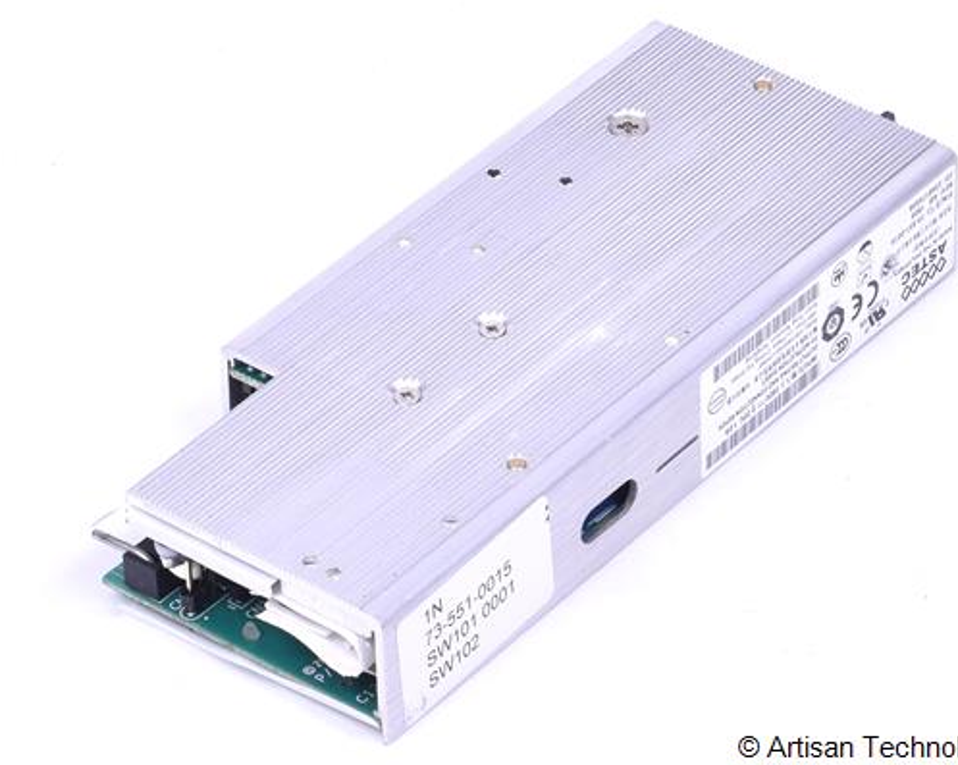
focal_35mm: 85
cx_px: 534
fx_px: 2409
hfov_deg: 22.5
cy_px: 382
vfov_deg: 18.1
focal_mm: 50
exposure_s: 1/200
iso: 200
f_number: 13
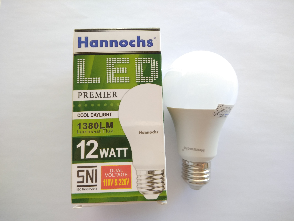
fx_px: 178
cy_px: 110
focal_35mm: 21
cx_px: 147
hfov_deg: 79.0
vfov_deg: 63.4
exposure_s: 1/33
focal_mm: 3.57
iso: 200
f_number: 2
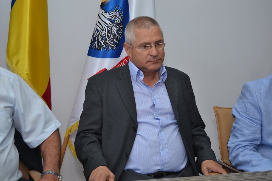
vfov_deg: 21.6
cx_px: 136
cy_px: 90
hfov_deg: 31.9
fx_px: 476
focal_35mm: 63
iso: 400
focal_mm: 42
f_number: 5
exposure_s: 1/125
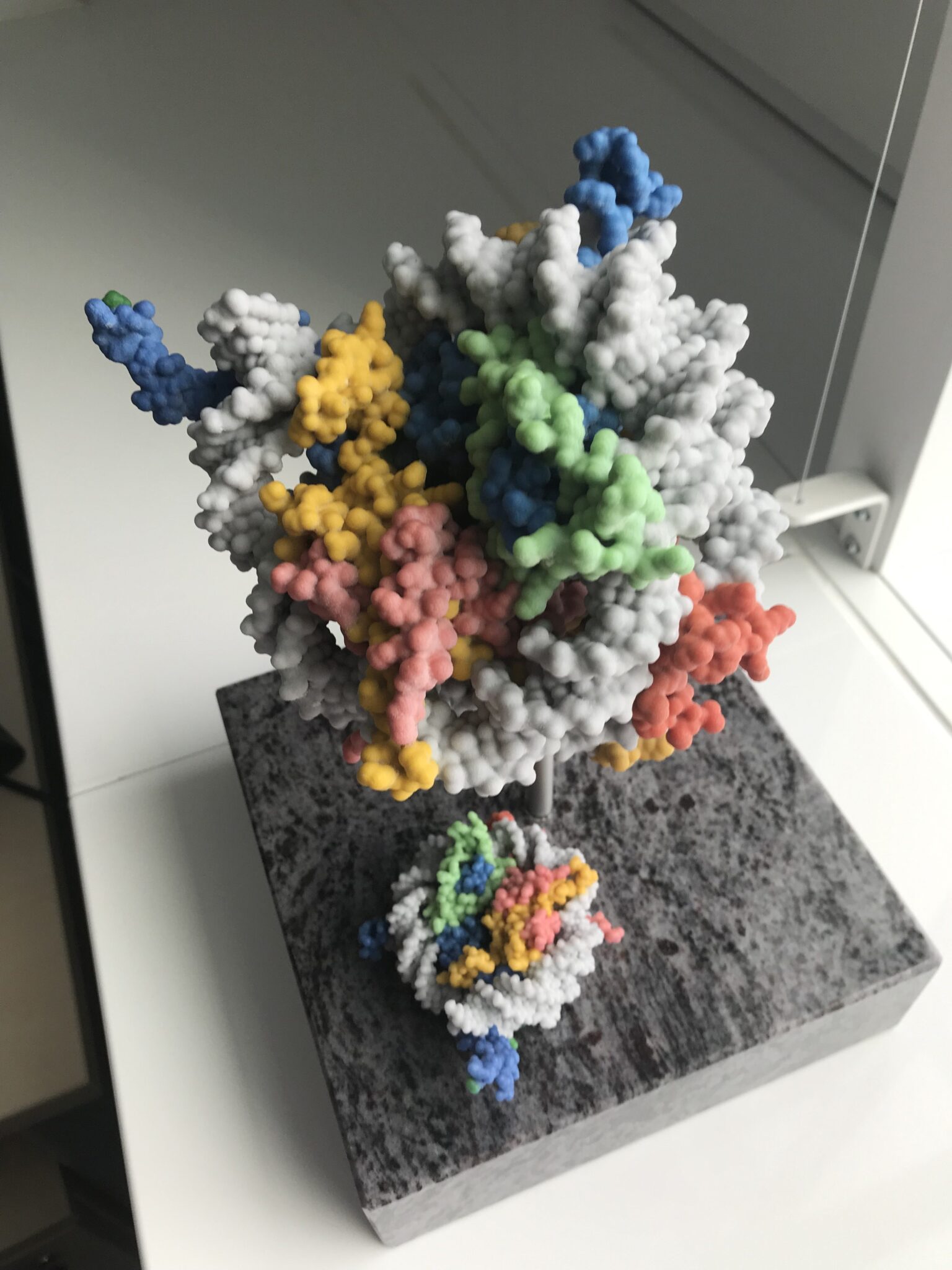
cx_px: 476
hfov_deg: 49.7
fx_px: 1027
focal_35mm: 28
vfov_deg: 63.4
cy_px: 635
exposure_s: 1/103
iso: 20
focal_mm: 3.99
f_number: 1.8
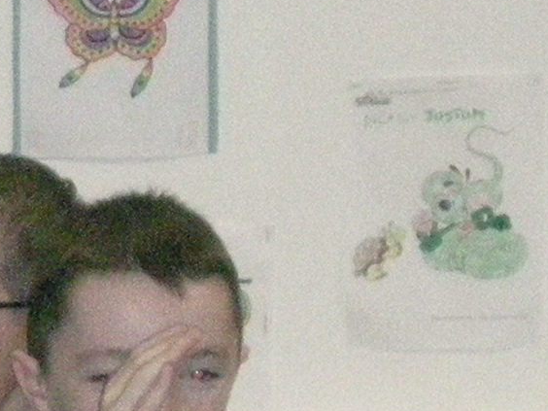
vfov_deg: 3.7
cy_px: 701
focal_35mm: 403
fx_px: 6380
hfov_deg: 4.8
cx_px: -621
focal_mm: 12.3
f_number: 4.6
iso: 800
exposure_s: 1/120
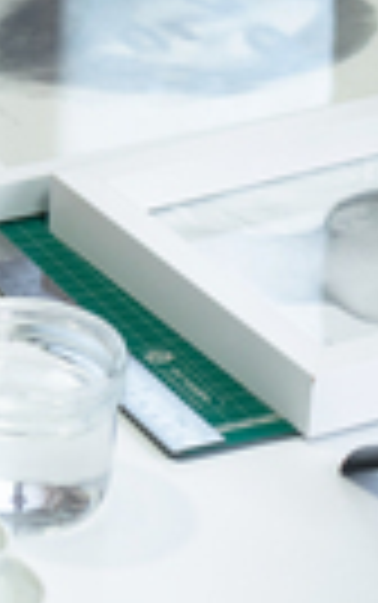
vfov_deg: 7.1
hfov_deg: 4.4
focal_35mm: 292
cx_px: -693
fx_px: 4803
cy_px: -191
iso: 400
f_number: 2.8
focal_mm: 65
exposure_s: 1/200
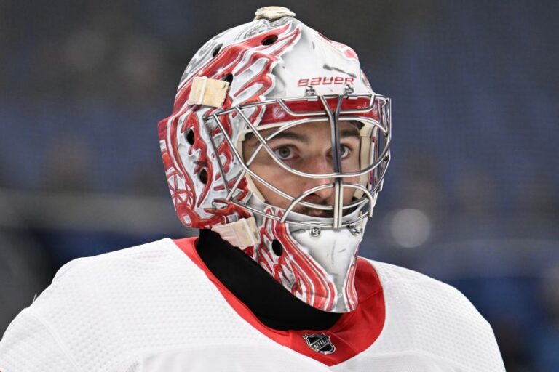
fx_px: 2640
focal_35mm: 170
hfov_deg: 12.1
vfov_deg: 8.1
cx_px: 280
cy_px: 186
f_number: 3.2
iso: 3200
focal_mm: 170
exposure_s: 1/2000
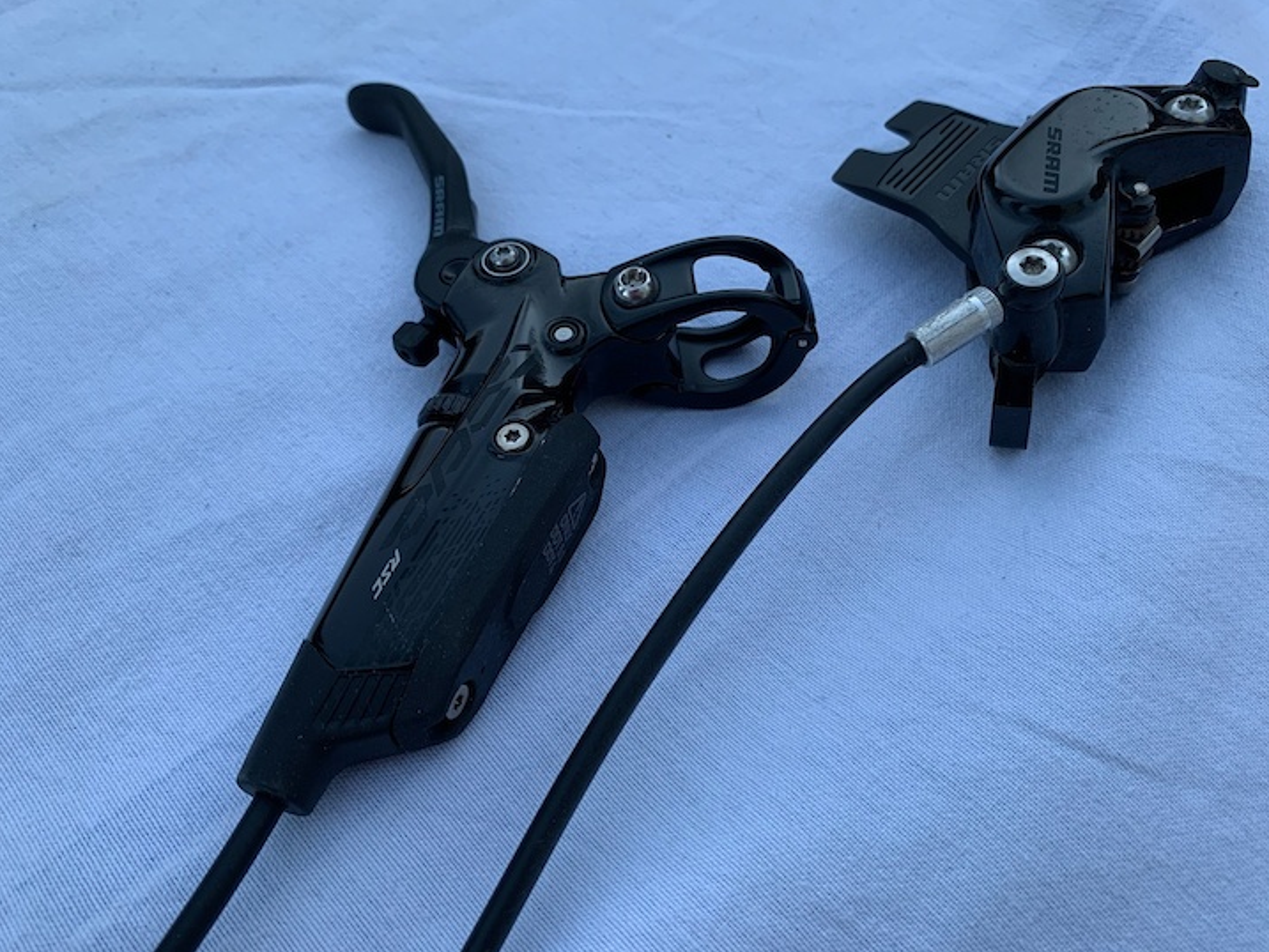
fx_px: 1063
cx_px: 673
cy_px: 435
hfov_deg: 61.6
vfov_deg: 48.2
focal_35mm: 29
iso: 32
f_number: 1.8
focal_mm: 4.25
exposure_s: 1/121
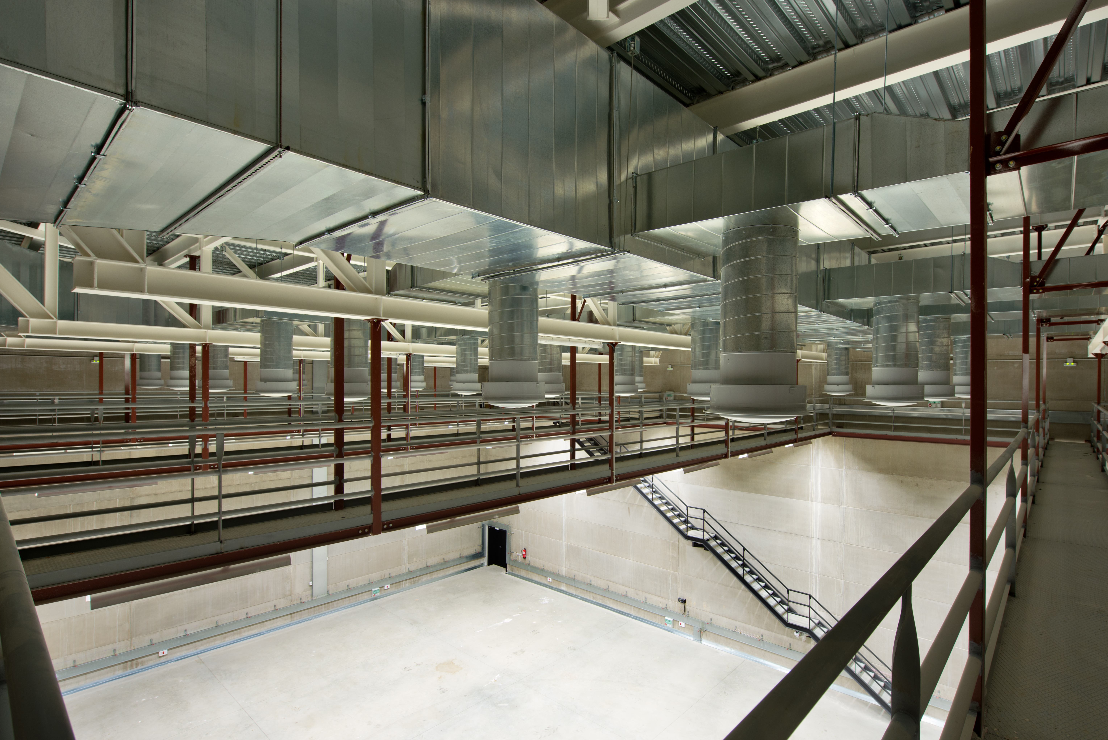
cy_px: 386
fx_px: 554
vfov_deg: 67.4
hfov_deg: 89.9
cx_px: 576
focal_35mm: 18
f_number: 8
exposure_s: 2.5
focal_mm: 15
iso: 100
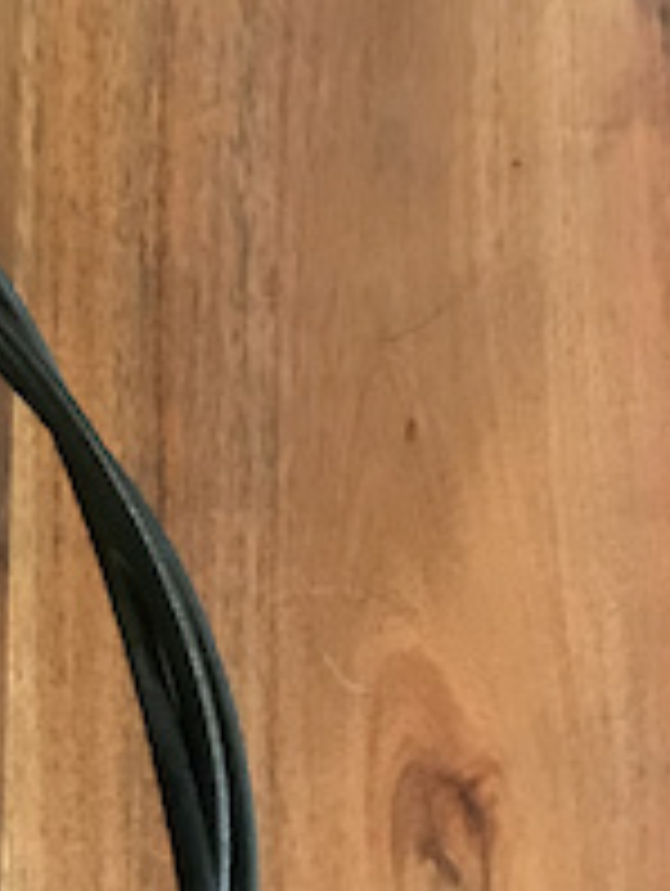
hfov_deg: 11.9
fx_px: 2910
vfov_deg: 16.7
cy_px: -144
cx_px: -594
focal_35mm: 113
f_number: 1.8
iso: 100
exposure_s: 1/11
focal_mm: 3.99
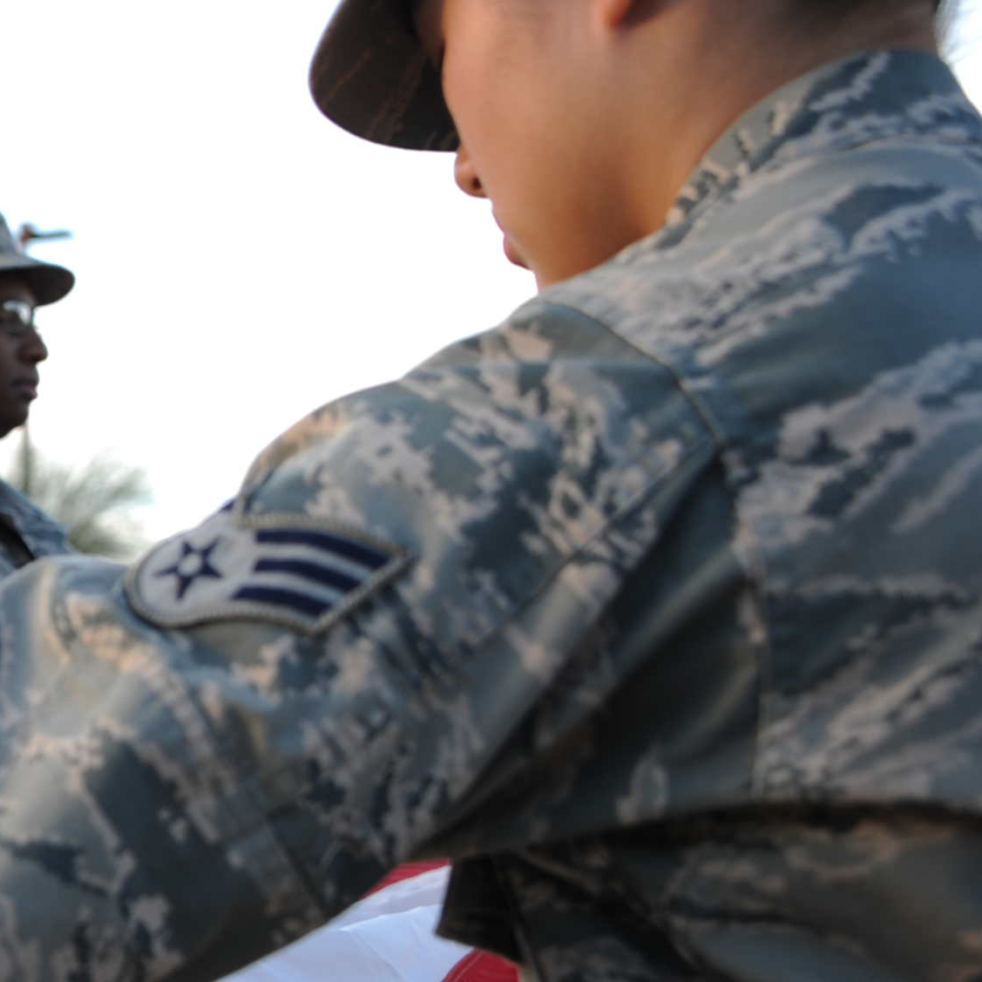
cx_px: -291
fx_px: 3081
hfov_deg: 17.1
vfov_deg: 18.1
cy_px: 512
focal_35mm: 96
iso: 100
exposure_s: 1/80
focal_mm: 40
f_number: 5
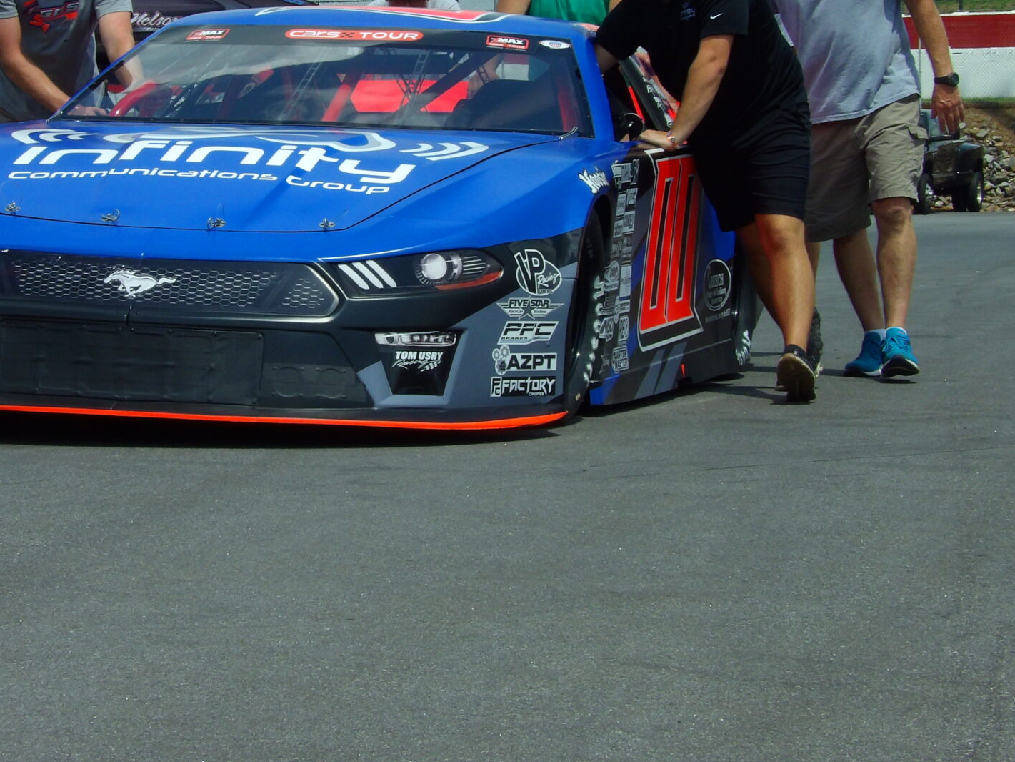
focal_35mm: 147
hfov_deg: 13.4
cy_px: 222
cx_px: 367
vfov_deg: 10.1
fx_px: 4311
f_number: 7.2
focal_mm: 18.2
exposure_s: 1/500
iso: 149
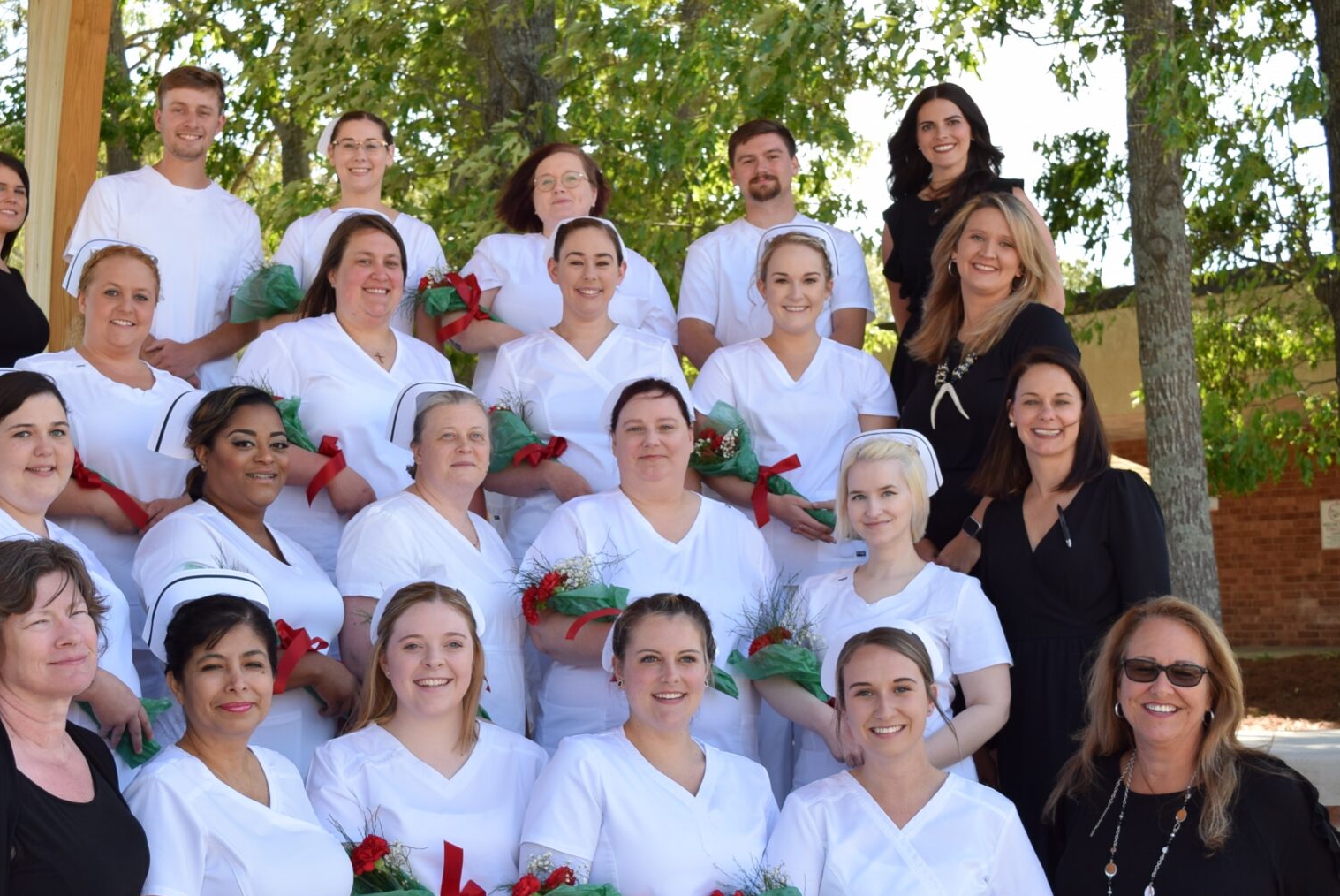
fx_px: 2037
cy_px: 449
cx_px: 526
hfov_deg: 36.3
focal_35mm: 55
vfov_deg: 24.8
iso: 200
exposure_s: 1/160
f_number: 6.3
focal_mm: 27
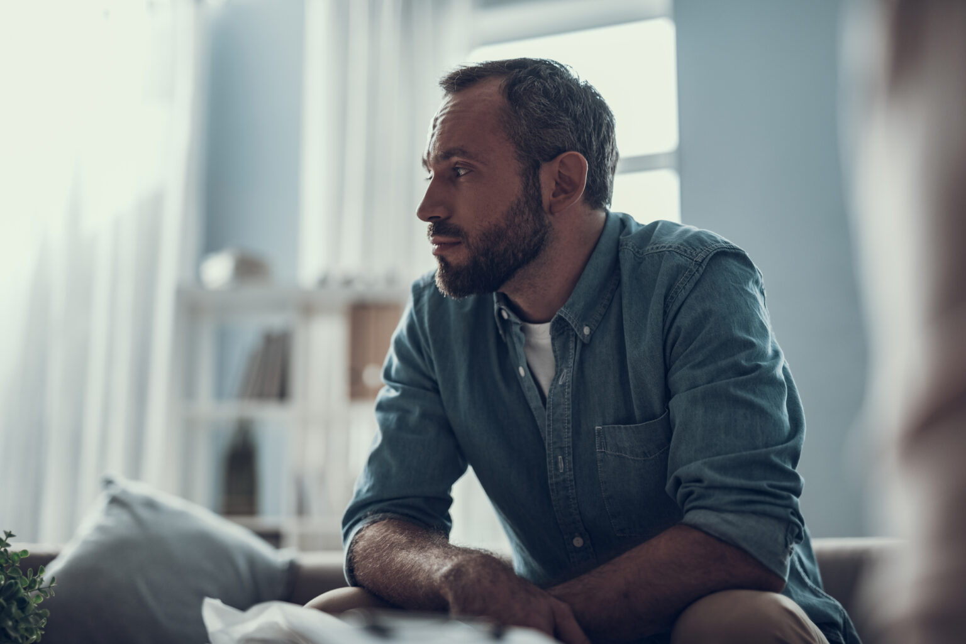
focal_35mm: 50
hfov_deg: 39.6
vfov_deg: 27.0
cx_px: 483
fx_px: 1342
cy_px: 322
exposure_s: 1/100
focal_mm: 50
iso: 250
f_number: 1.4
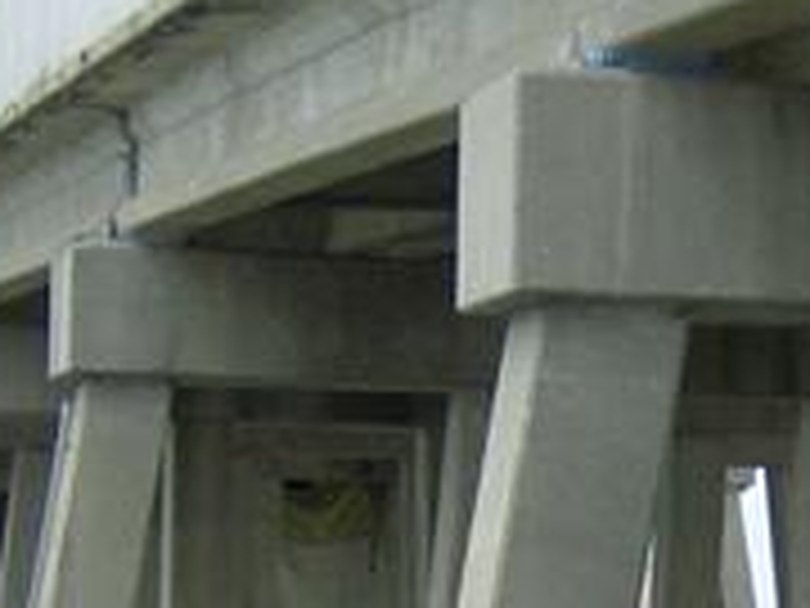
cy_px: 673
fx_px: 3814
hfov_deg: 12.0
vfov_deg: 9.0
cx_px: 729
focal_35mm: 163
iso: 200
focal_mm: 7.7
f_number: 3.1
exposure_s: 1/74
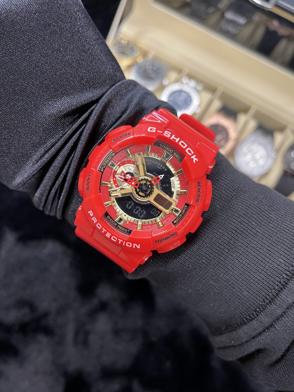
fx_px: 294
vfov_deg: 67.3
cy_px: 196
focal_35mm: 26
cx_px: 147
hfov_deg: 53.1
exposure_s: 1/50
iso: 160
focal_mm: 5.1
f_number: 1.6
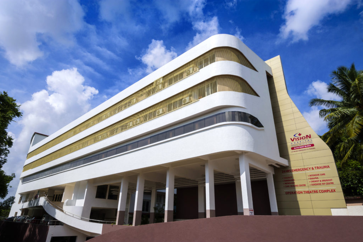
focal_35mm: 21
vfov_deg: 59.5
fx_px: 212
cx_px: 182
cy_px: 121
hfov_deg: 81.2
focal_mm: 14
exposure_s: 1/500
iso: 200
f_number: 11
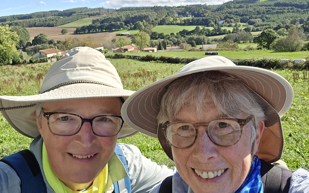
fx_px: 227
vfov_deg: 46.0
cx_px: 157
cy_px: 95
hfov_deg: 68.4
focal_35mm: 27
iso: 25
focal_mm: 3.3
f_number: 2.2
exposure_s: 1/333
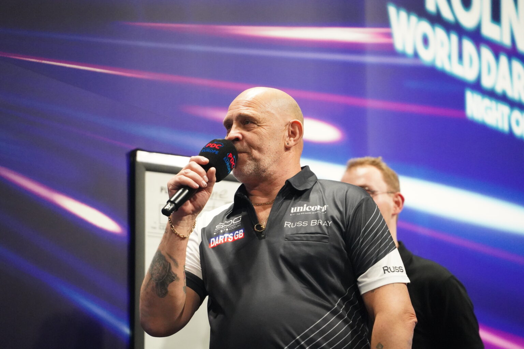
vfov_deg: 7.7
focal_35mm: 178
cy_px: 174
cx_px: 262
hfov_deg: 11.5
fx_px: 2591
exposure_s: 1/3200
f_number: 2.8
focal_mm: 178
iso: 12800
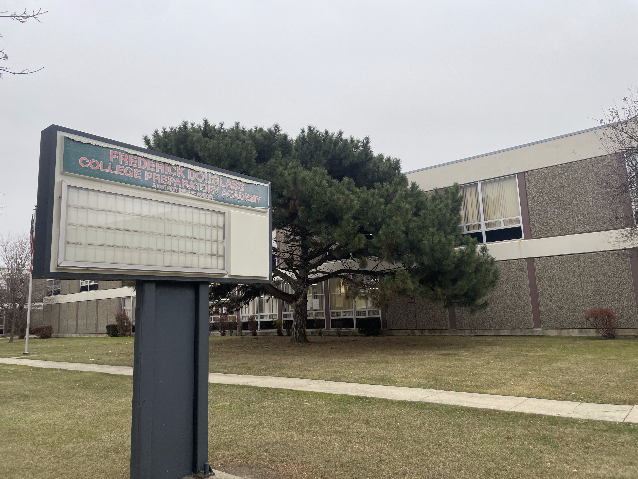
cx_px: 319
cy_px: 240
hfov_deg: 67.3
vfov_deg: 53.1
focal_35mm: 26
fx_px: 479
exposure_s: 1/186
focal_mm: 4.2
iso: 32
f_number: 1.6
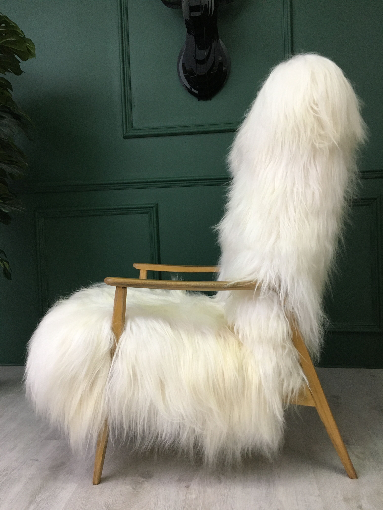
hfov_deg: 48.2
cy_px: 255
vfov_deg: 61.7
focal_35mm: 29
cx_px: 192
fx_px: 428
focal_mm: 4.15
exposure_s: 1/33
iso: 160
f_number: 2.2
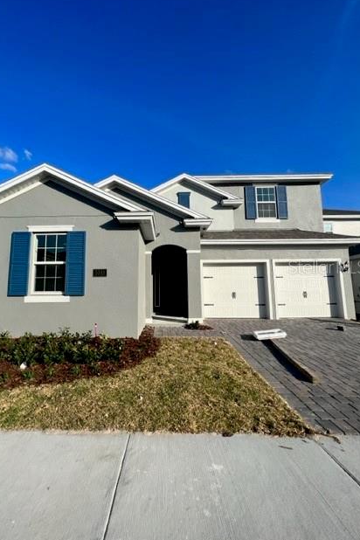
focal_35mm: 14
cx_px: 161
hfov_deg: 80.9
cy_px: 267
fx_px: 210
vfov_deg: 104.2
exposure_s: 1/2053
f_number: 1.8
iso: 32
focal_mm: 1.57
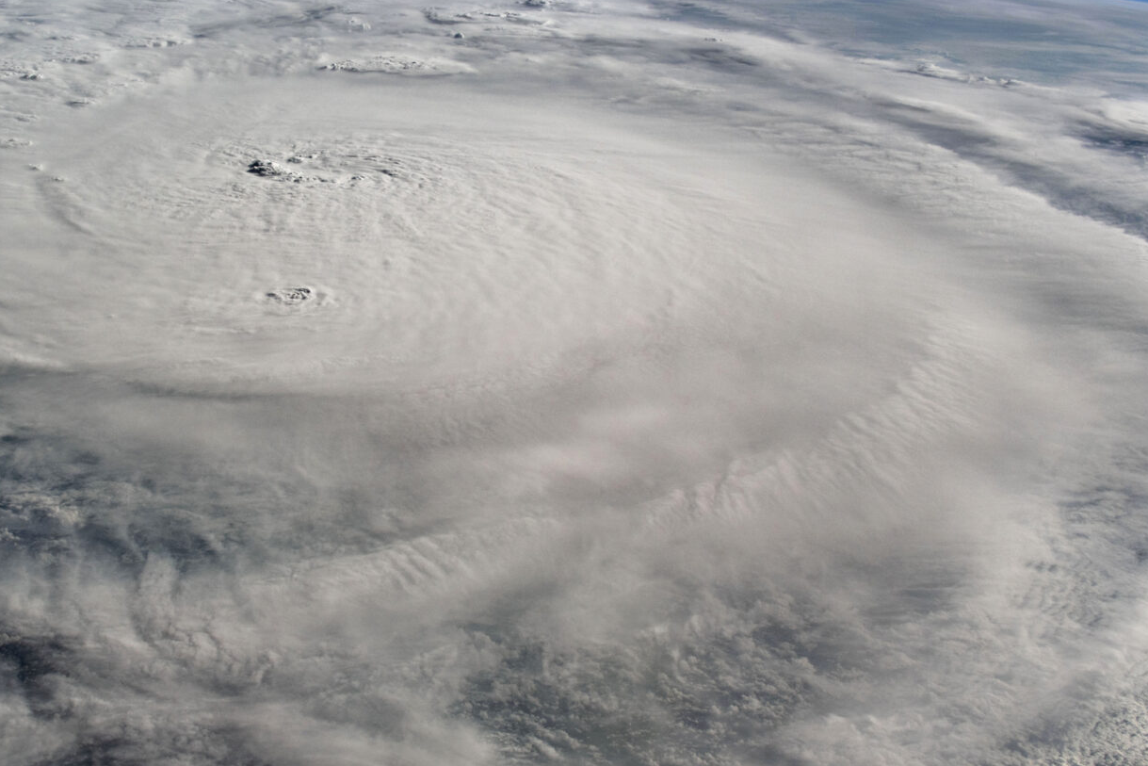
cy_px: 348
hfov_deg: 24.1
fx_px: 2679
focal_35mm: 84
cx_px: 390
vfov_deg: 16.3
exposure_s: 1/5000
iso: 500
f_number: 8
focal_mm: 50
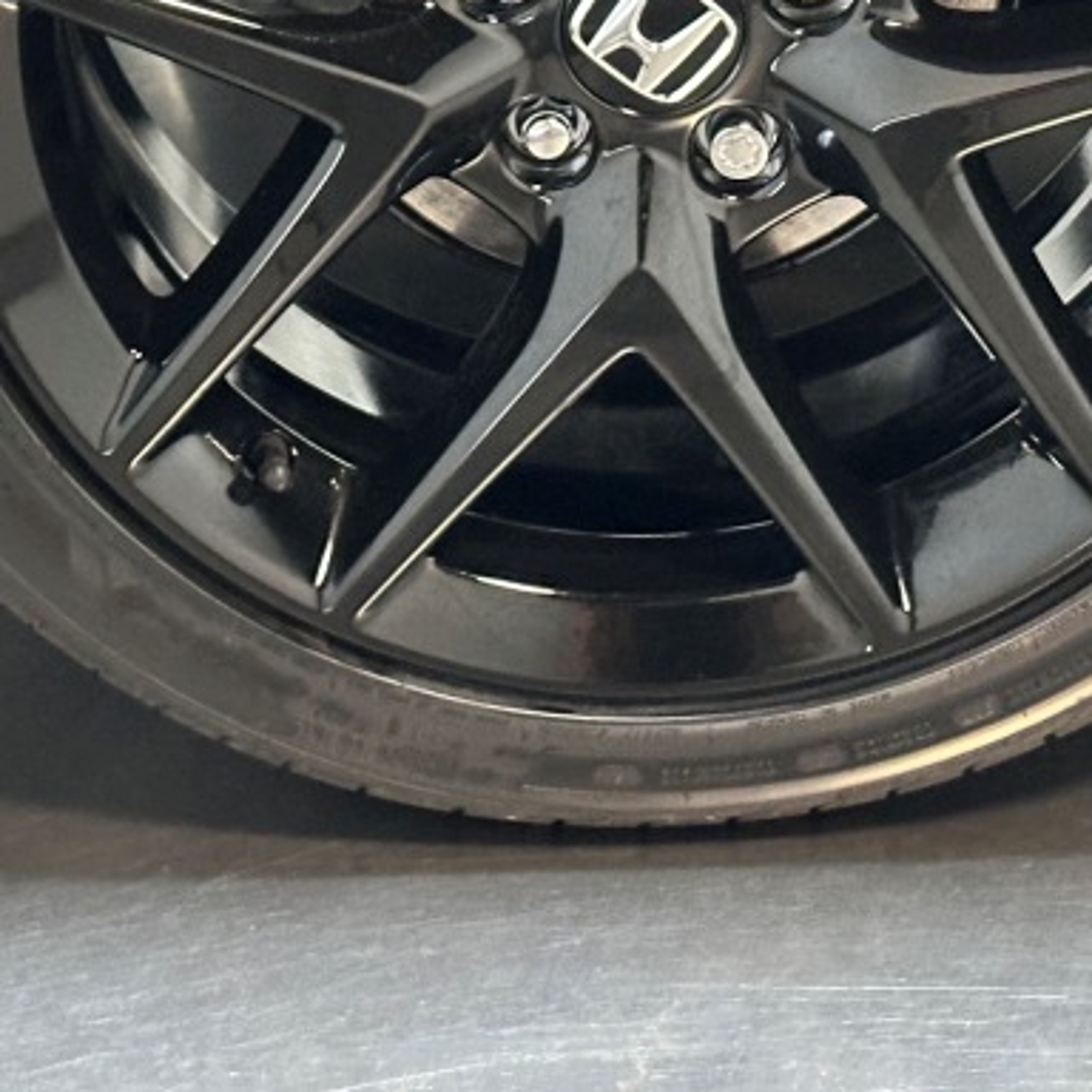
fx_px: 4033
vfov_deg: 15.2
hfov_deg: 15.4
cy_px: 3
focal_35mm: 113
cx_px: 592
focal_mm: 6.86
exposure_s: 1/24
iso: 640
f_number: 1.78
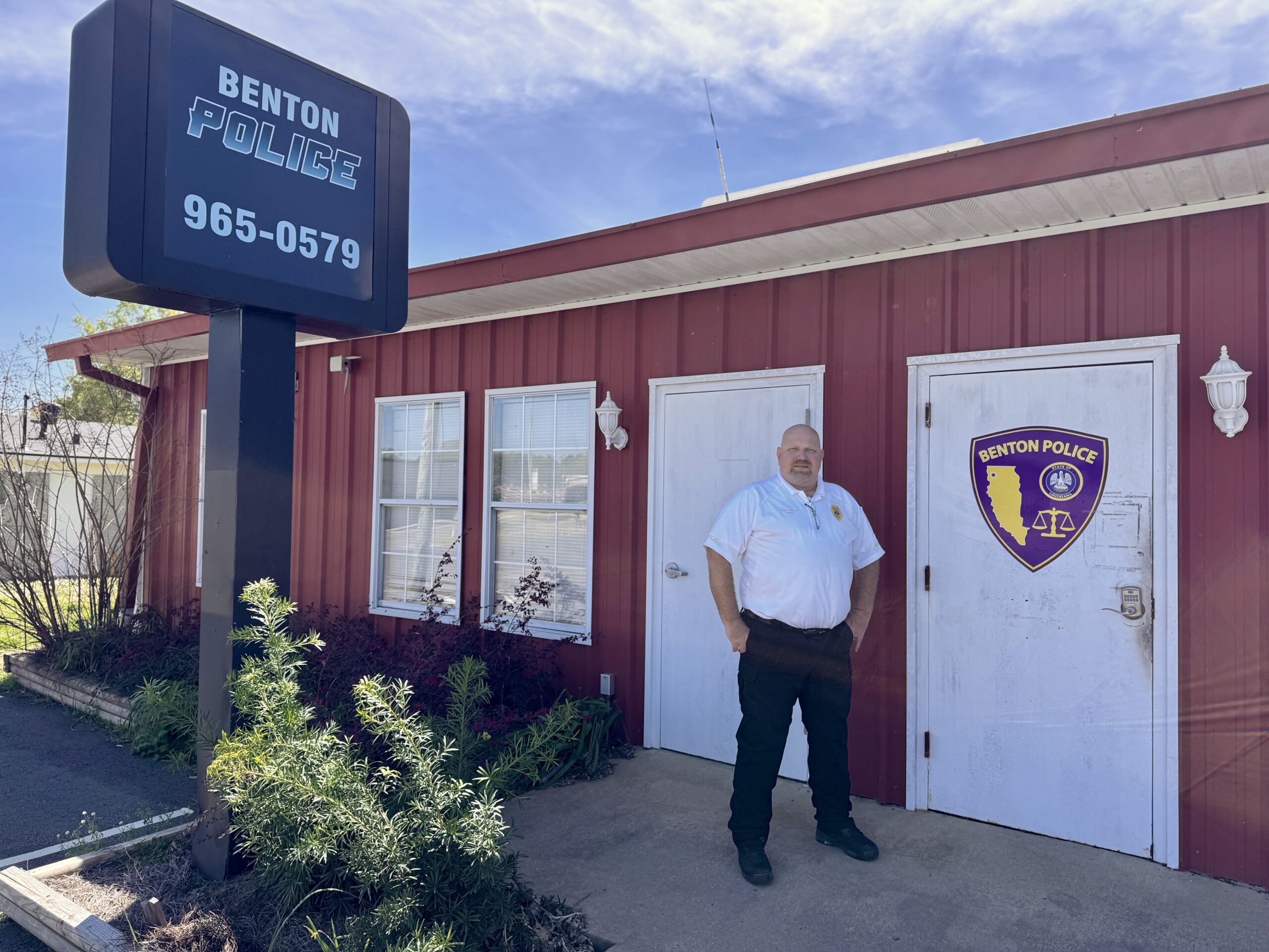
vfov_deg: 56.8
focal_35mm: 24
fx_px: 880
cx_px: 634
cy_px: 476
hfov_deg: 71.6
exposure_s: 1/1818
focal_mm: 6.76
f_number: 1.78
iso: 80
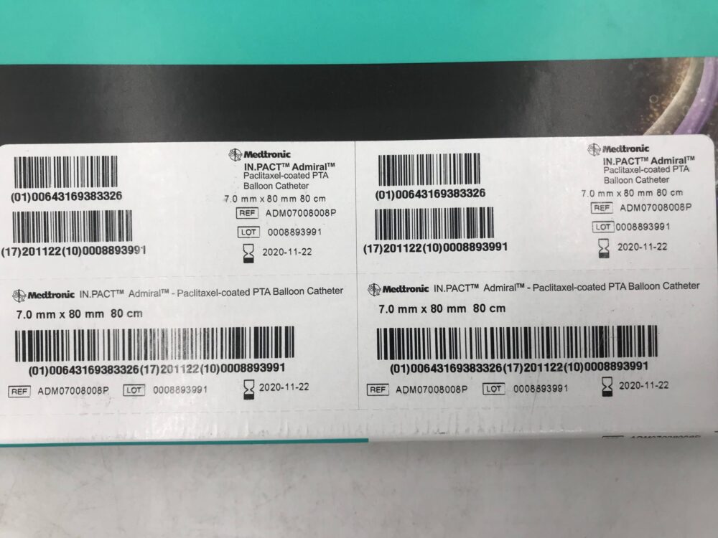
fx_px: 581
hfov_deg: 63.4
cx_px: 359
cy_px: 269
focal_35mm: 28
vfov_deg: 49.7
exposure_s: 1/132
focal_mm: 3.99
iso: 20
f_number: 1.8
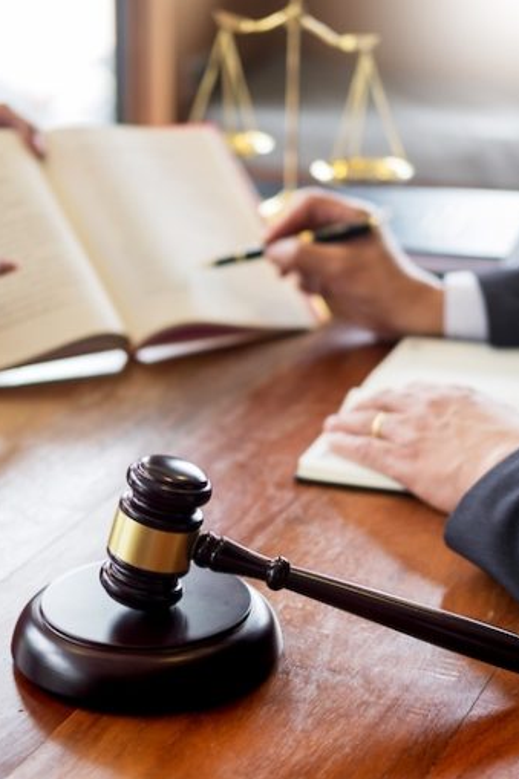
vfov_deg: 25.4
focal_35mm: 80
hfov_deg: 17.0
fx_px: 1731
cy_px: 389
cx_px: 211
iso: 250
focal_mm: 35
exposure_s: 1/125
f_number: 2
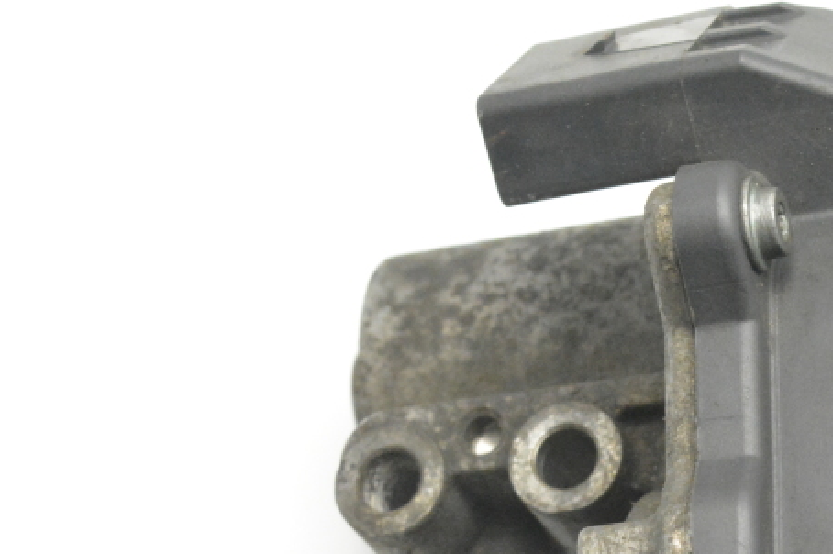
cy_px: 537
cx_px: 730
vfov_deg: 7.3
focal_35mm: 186
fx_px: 4304
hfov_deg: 11.0
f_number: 10
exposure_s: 1/400
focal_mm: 55
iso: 6400
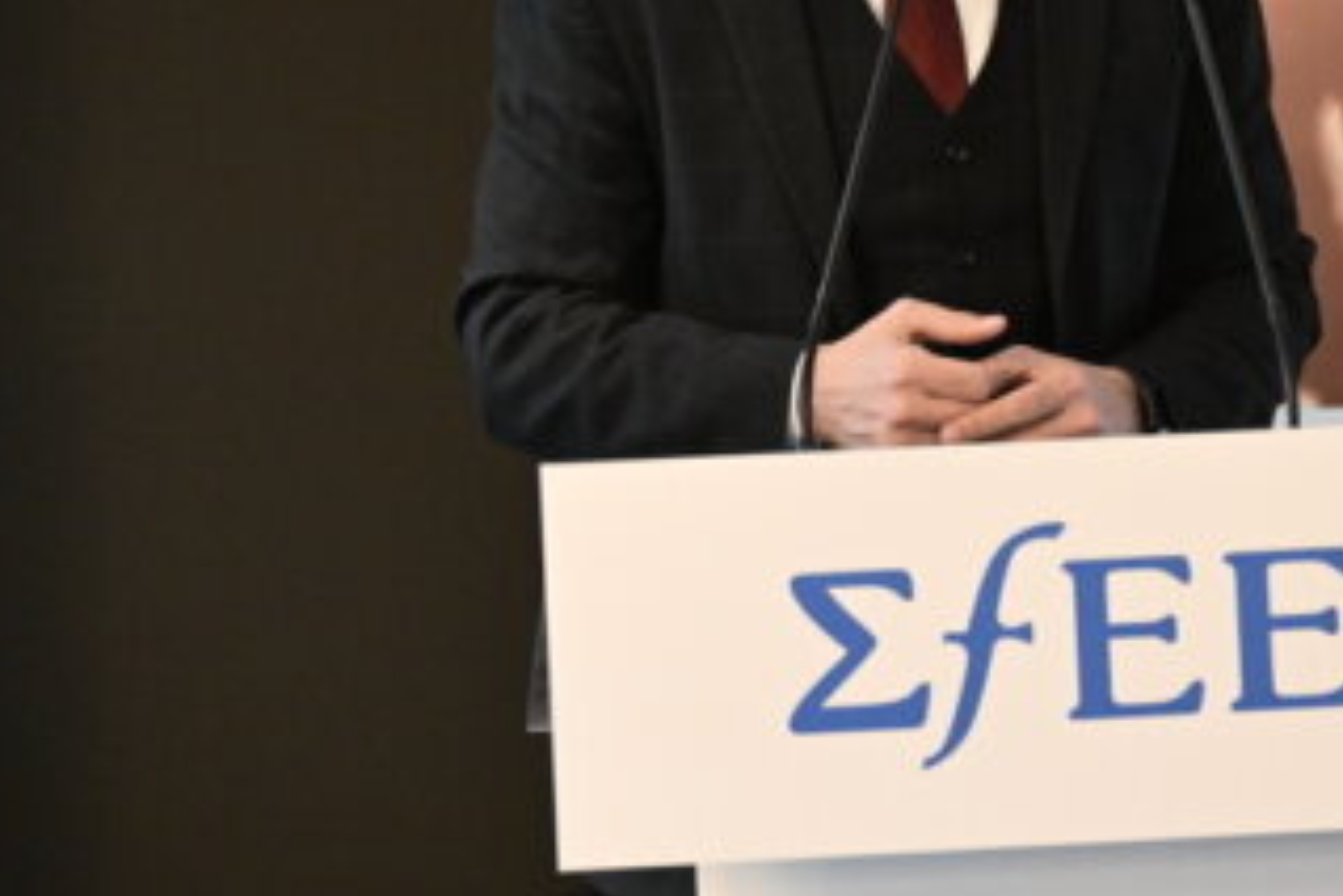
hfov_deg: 8.1
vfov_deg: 5.4
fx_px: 9479
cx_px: 1149
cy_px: 63
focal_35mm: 254
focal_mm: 135
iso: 8000
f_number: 4
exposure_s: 1/320
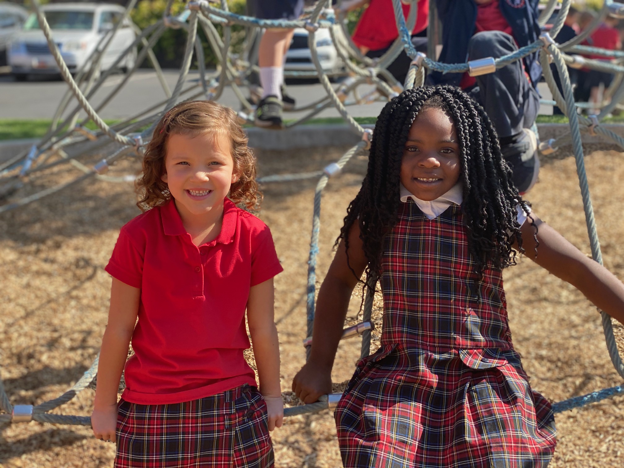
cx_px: 312
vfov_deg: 28.0
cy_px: 234
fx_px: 937
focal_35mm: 52
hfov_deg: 36.8
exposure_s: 1/403
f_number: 2
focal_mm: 6
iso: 20
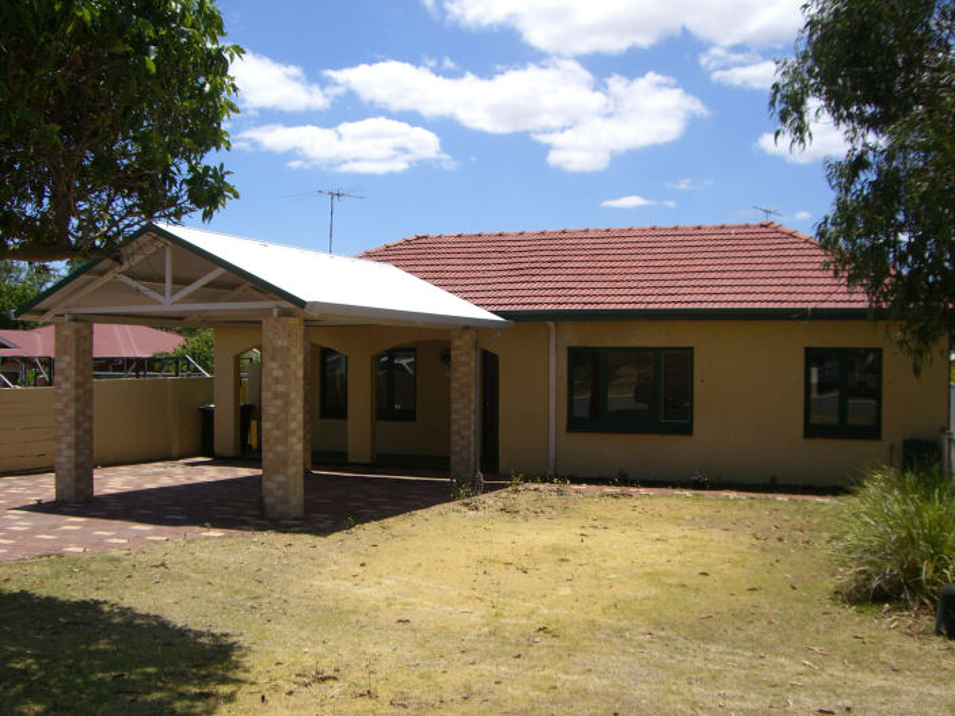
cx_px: 478
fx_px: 1048
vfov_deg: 37.7
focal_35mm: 38
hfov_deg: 49.0
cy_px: 358
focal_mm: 6.2
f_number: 4.3
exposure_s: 1/800
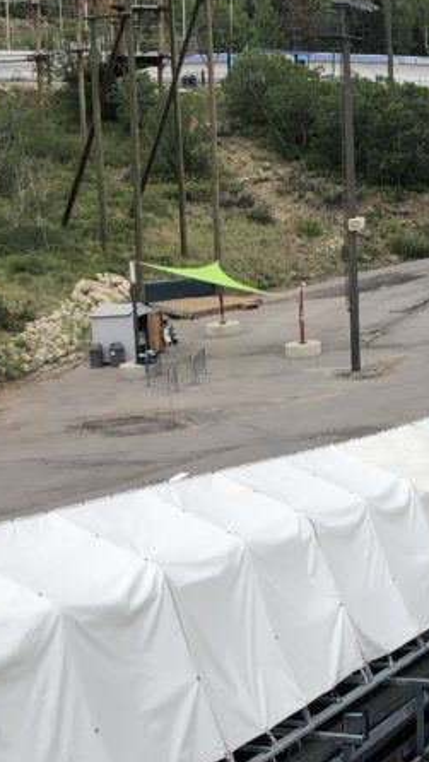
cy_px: 164
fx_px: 1415
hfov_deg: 16.3
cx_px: 554
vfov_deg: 29.5
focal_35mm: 70
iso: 20
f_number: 1.8
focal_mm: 3.99
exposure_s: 1/714
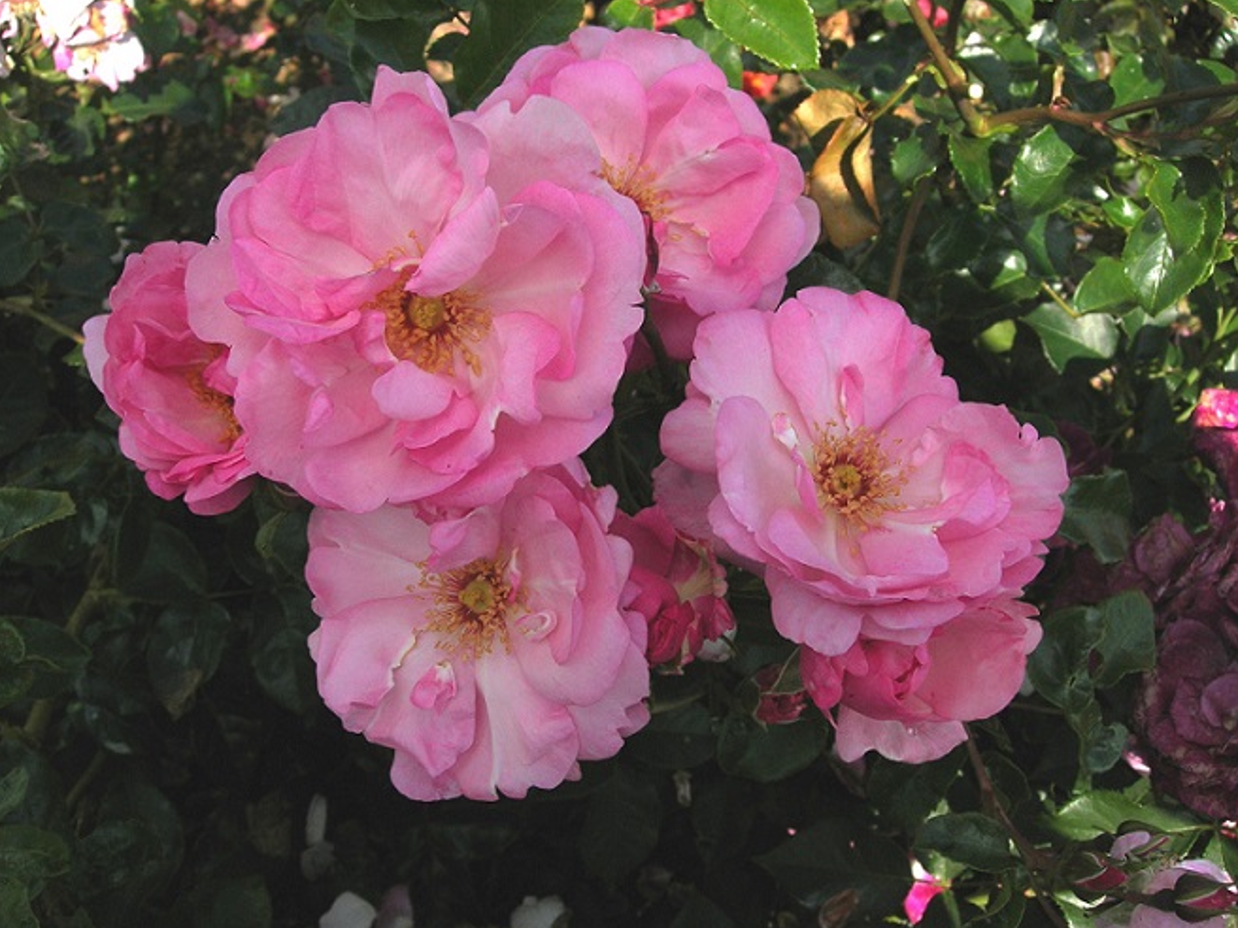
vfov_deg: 36.8
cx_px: 608
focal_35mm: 39
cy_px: 461
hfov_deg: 47.9
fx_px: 1395
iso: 64
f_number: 4.8
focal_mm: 7.8
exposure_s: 1/654
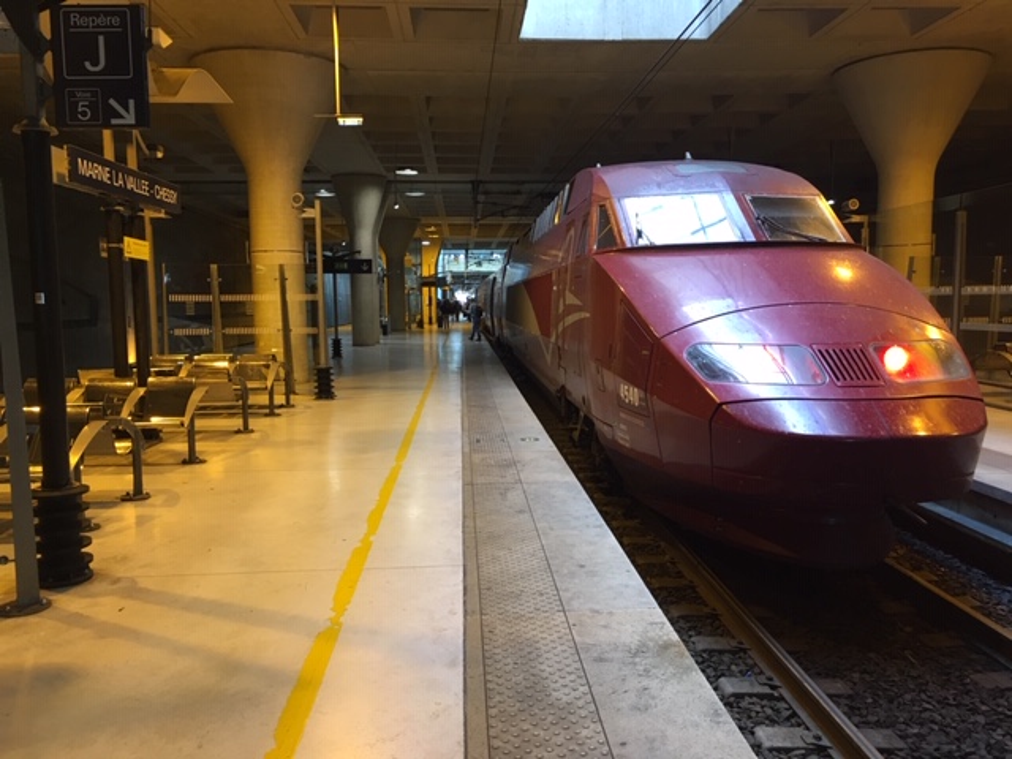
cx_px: 506
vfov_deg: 48.2
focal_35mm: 29
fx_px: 848
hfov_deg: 61.7
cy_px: 380
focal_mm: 4.15
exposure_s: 1/33
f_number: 2.2
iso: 125
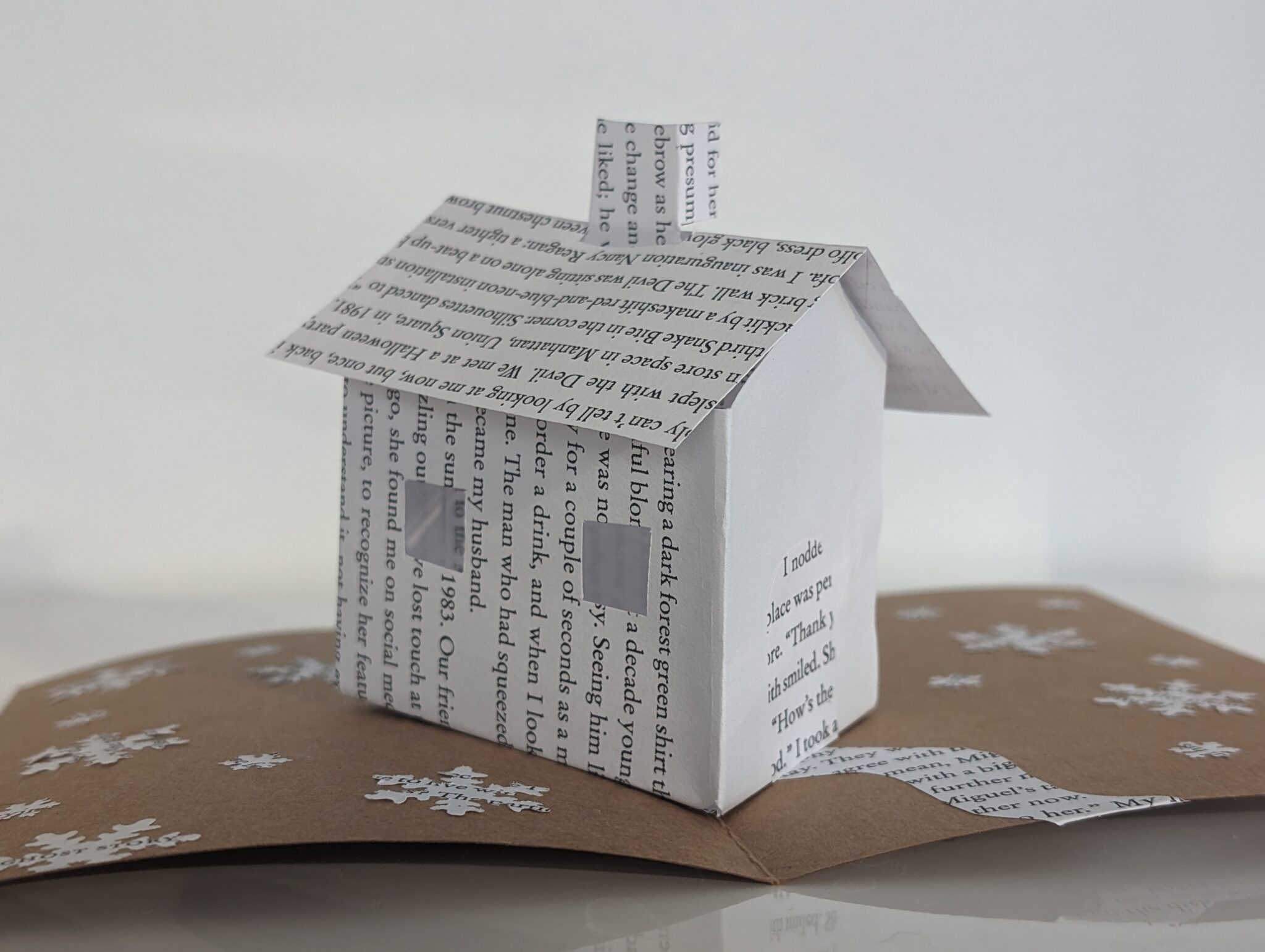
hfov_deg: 38.9
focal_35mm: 49
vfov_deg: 29.7
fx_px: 1793
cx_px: 632
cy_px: 476
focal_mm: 6.9
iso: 78
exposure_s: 1/263
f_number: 1.68
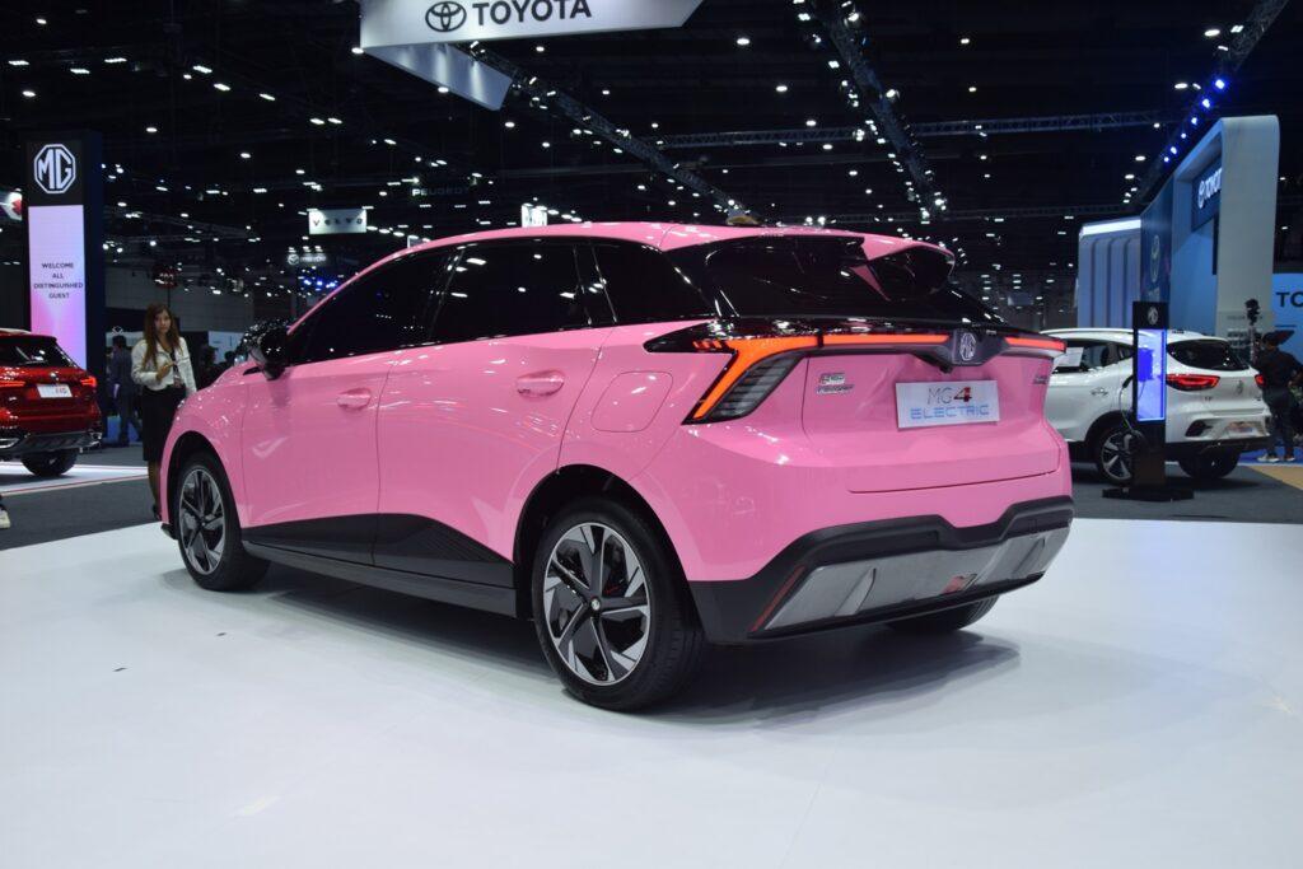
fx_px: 1303
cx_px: 652
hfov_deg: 53.1
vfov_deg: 36.9
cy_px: 434
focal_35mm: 36
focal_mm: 24
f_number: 8
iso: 500
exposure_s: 1/125
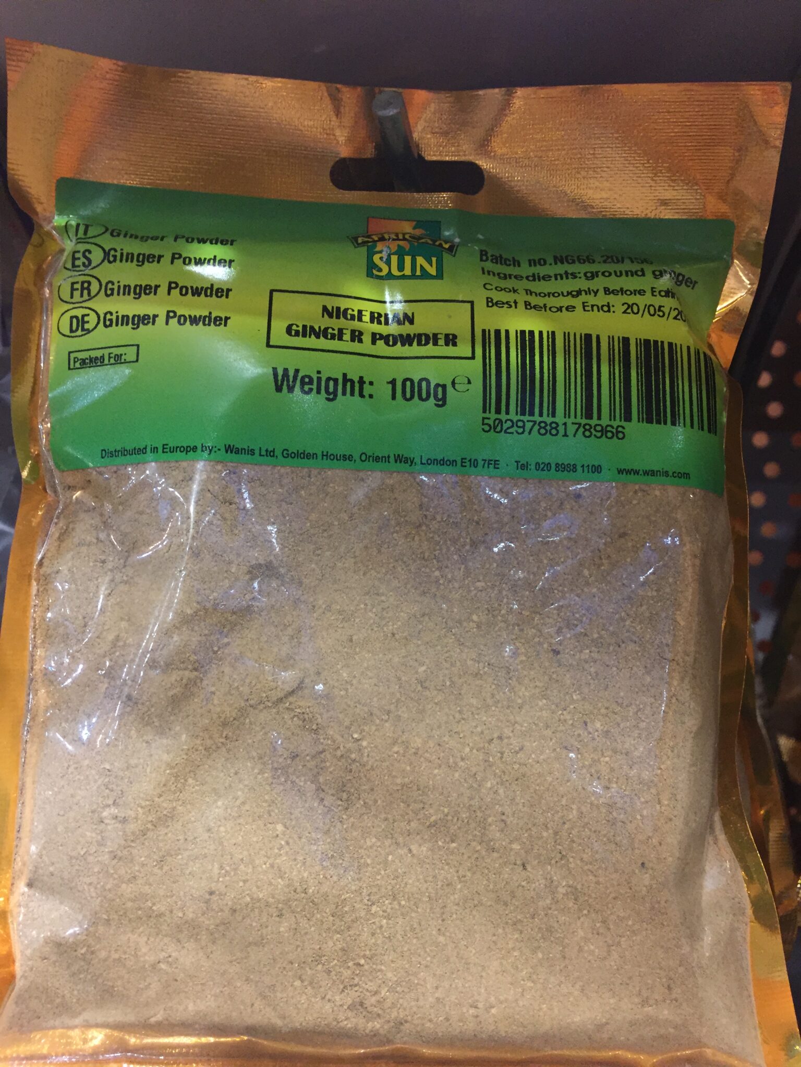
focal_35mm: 29
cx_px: 400
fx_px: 895
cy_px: 534
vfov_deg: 61.7
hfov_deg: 48.2
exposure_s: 1/33
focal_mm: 4.15
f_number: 2.2
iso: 160
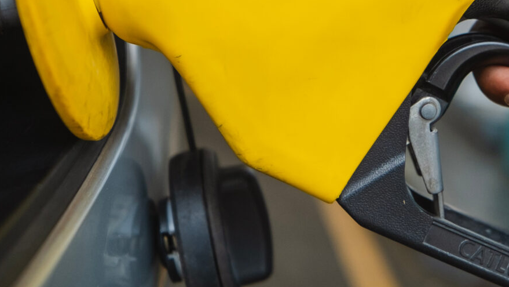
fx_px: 824
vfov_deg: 19.4
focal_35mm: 61
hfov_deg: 34.0
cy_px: 29
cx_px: 345
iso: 250
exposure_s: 1/3200
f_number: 1.4
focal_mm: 13
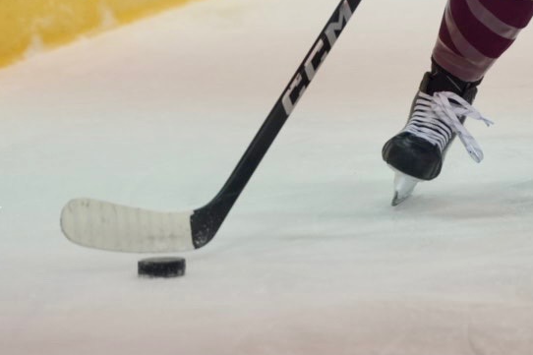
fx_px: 7948
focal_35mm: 537
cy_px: -159
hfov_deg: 3.8
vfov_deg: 2.6
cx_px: 444
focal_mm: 180
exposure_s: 1/640
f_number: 2.8
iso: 1250
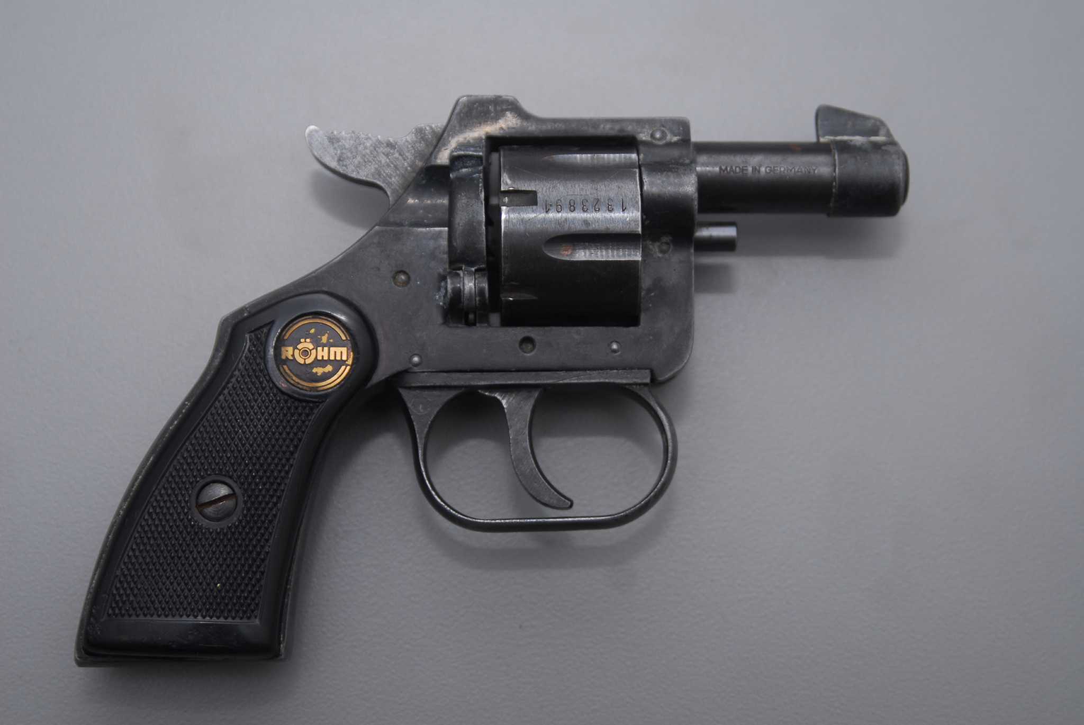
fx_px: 3391
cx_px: 542
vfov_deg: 12.2
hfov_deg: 18.2
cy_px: 362
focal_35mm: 112
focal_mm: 75
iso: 200
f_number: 4.5
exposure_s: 1/125
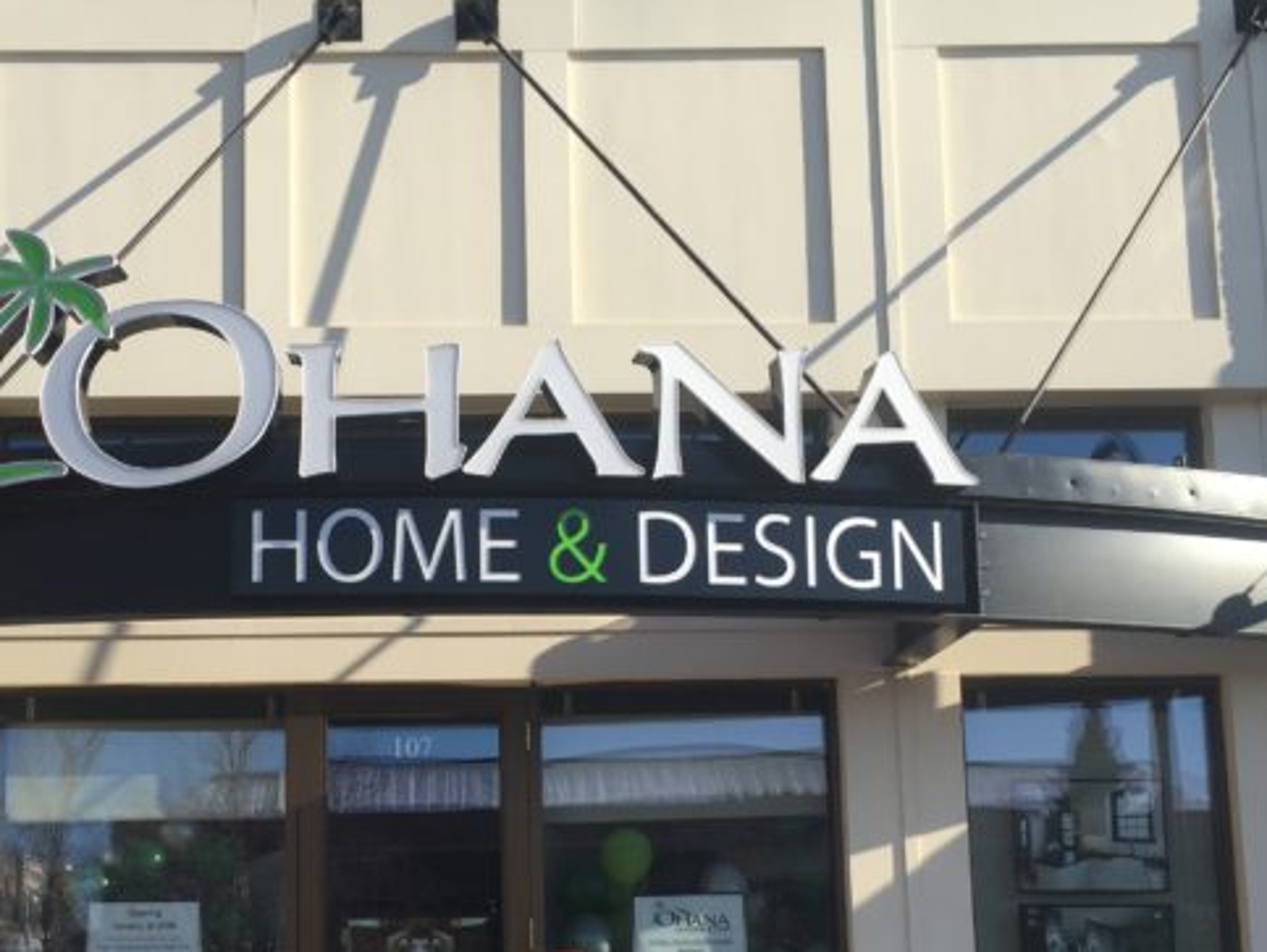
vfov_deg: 29.9
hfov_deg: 39.3
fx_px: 1758
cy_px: 698
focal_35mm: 48
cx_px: 462
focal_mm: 4.15
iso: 32
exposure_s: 1/1276
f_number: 2.2
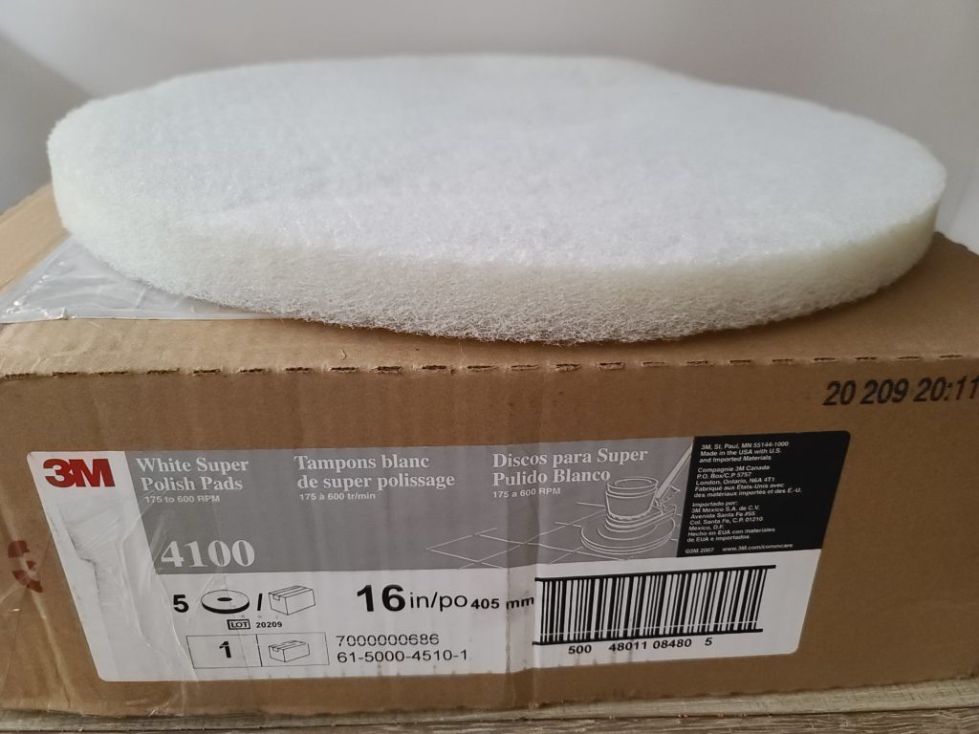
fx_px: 707
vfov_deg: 54.9
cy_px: 367
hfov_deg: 69.4
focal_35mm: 25
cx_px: 490
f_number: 1.8
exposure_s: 1/39
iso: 500
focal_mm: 7
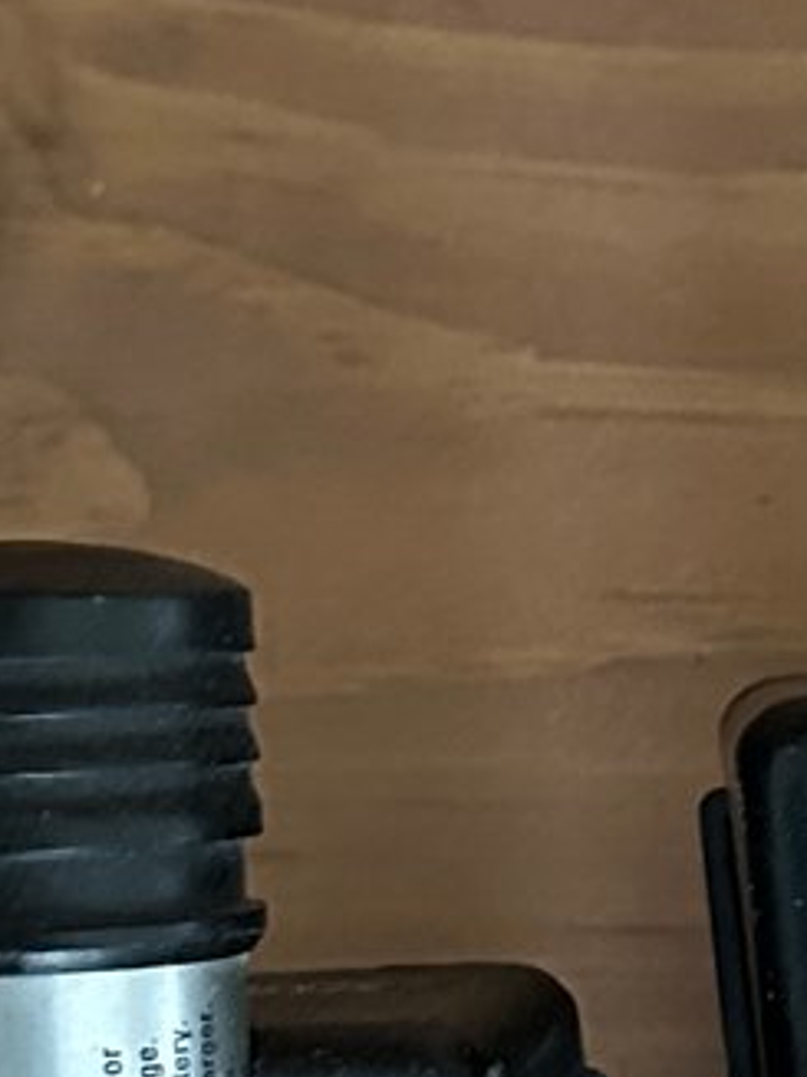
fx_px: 4572
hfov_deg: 9.5
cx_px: 1495
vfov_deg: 13.4
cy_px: 837
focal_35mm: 147
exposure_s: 1/60
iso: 1000
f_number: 1.78
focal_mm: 6.86
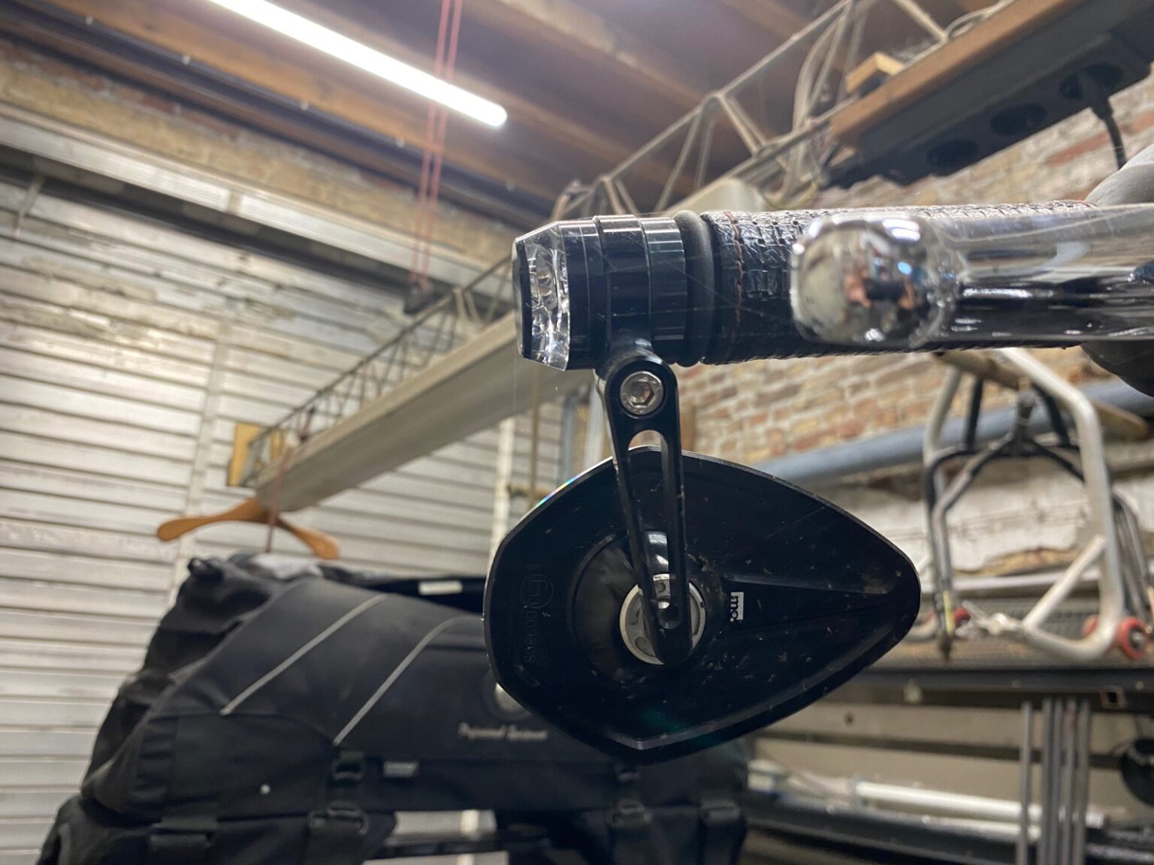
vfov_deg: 53.1
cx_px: 577
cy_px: 432
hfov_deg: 67.3
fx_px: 867
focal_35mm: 26
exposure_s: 1/50
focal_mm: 4.25
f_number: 1.8
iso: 160
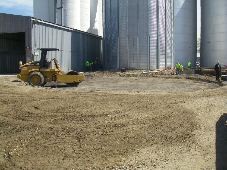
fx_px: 249
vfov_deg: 37.7
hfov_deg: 49.0
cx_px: 114
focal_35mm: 38
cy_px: 85
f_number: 6.6
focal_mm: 6.3
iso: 64
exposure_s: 1/160
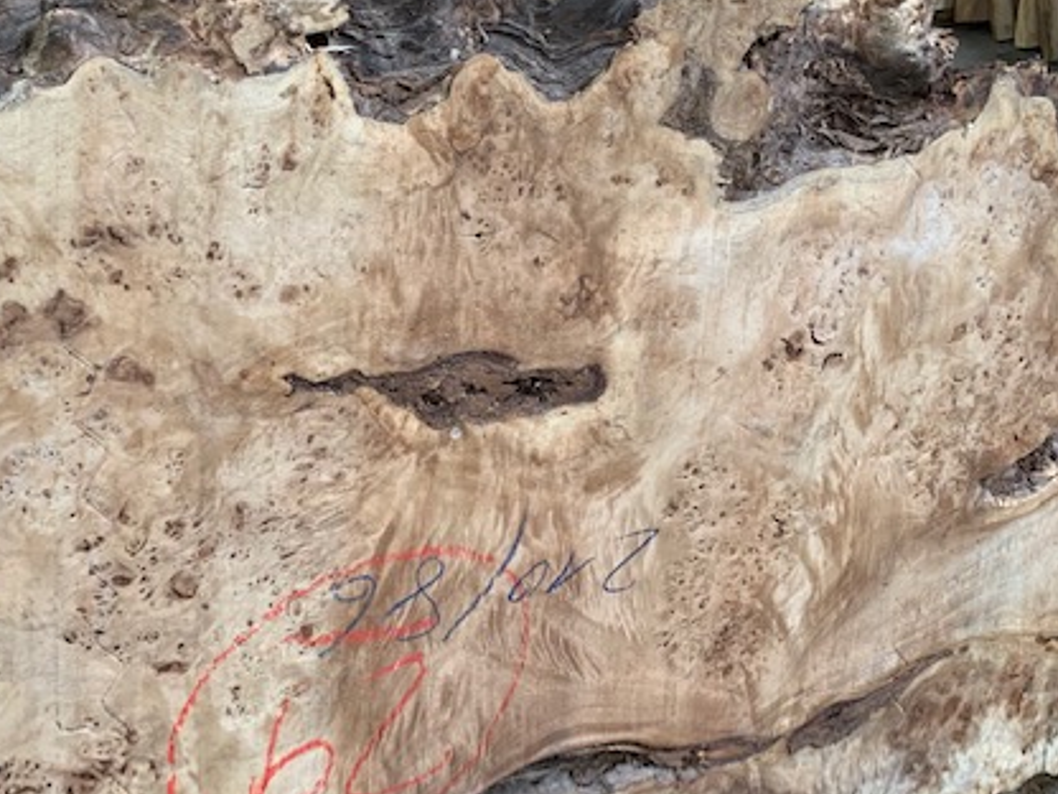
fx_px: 1223
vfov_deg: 35.1
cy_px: 193
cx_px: 412
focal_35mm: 40
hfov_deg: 46.5
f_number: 1.8
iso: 125
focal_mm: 4.25
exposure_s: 1/60
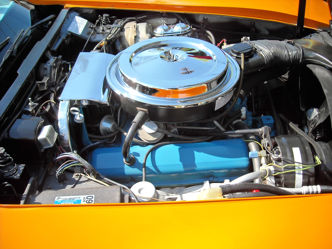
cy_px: 124
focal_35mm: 35
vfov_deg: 40.7
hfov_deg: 52.6
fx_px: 336
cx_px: 166
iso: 64
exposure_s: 1/154
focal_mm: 5.7
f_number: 5.6
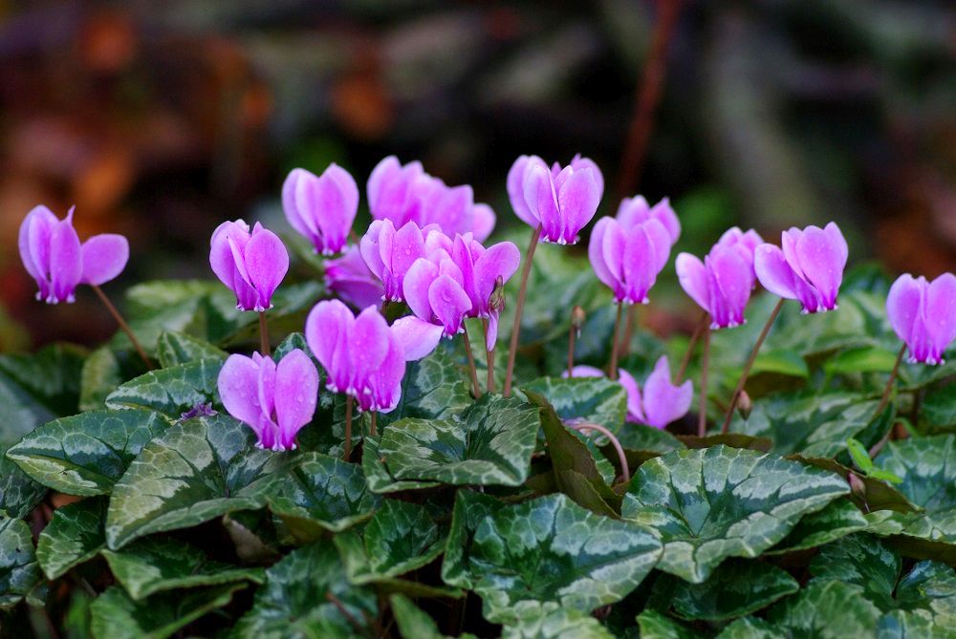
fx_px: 3987
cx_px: 478
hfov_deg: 13.7
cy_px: 320
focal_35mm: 150
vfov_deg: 9.2
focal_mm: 100
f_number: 4
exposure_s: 1/200
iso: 640
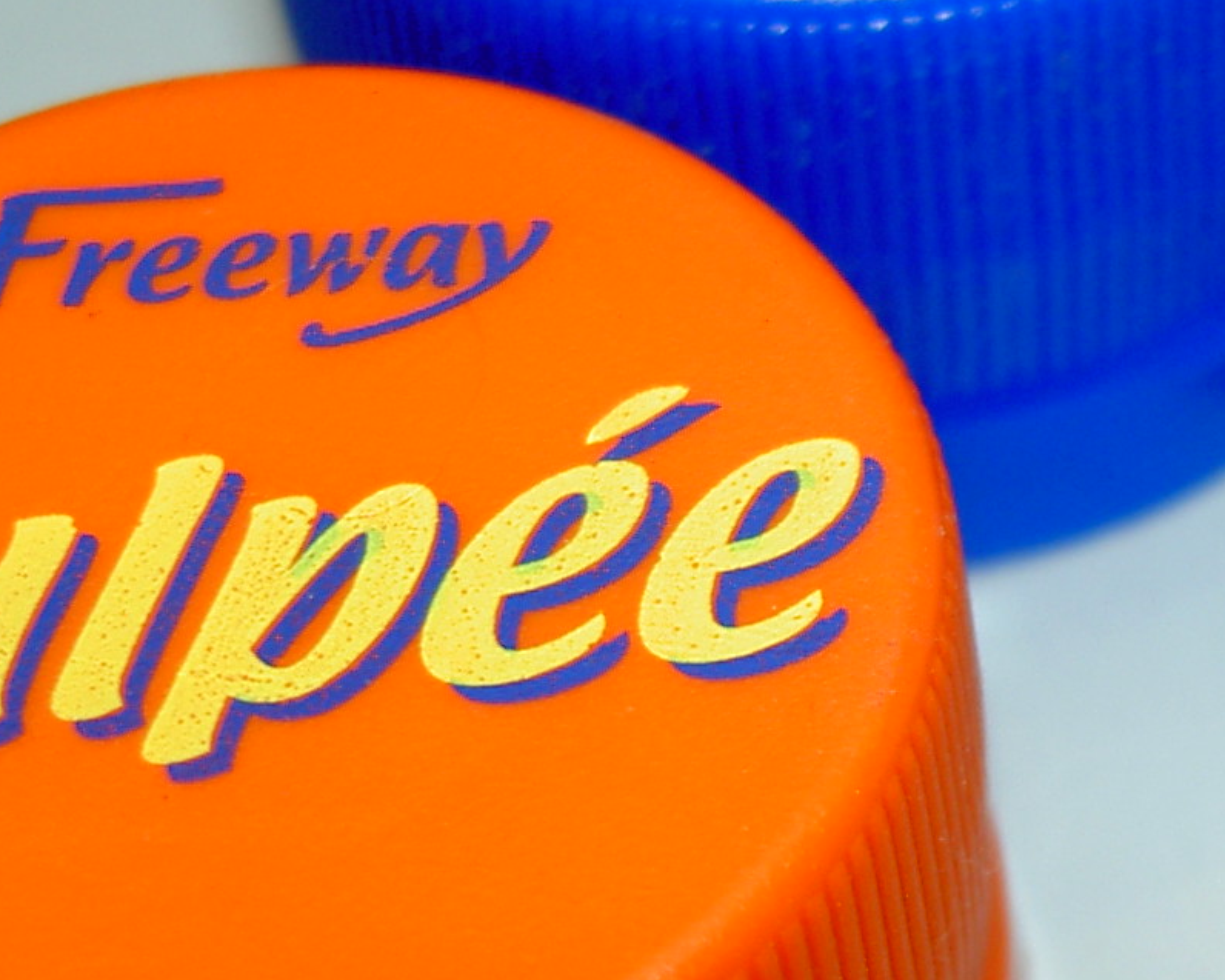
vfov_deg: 12.4
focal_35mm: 124
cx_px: 1134
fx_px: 4496
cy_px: 497
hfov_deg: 15.3
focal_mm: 8
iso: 100
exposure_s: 1/59.5
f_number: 2.8
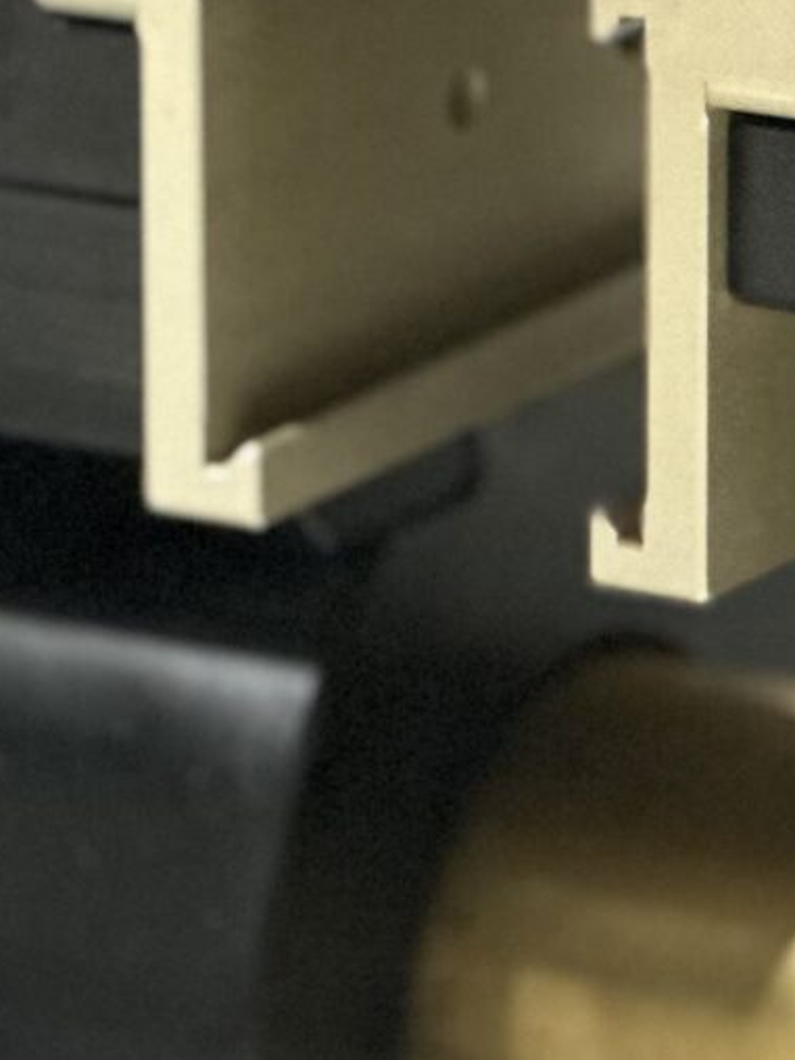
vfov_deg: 5.1
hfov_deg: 3.8
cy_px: -586
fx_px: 11881
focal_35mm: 388
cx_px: 520
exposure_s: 1/30
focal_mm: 9
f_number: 2.8
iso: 400
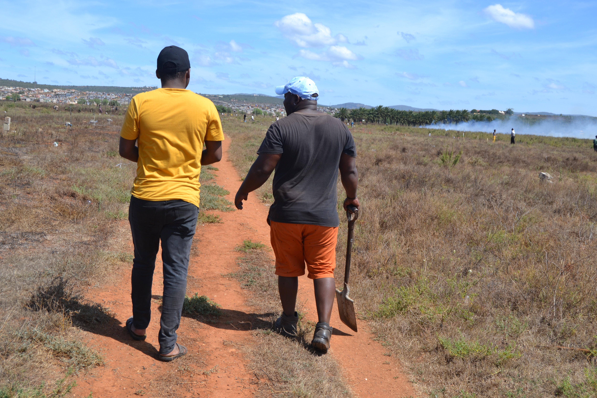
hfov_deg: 43.6
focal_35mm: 45
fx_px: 746
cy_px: 199
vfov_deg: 29.9
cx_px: 298
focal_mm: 30
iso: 100
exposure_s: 1/250
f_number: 8
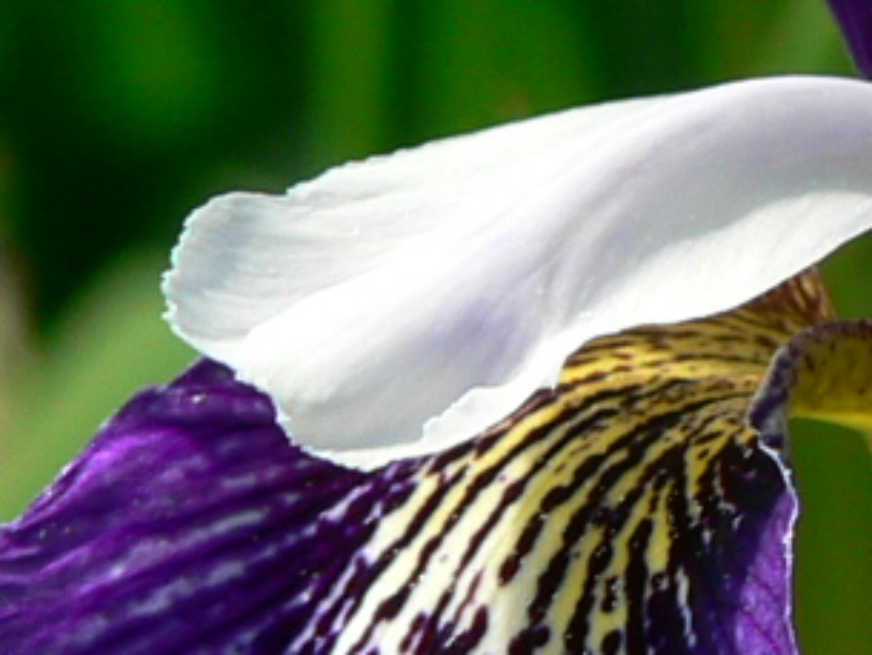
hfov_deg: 3.5
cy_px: 432
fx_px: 14415
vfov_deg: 2.6
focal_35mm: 572
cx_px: 989
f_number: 4
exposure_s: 1/400
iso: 80
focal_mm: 18.2
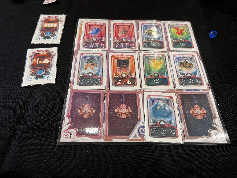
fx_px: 178
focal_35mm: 26
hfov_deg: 67.3
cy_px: 89
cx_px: 118
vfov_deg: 53.1
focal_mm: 5.1
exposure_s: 1/50
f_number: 1.6
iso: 80
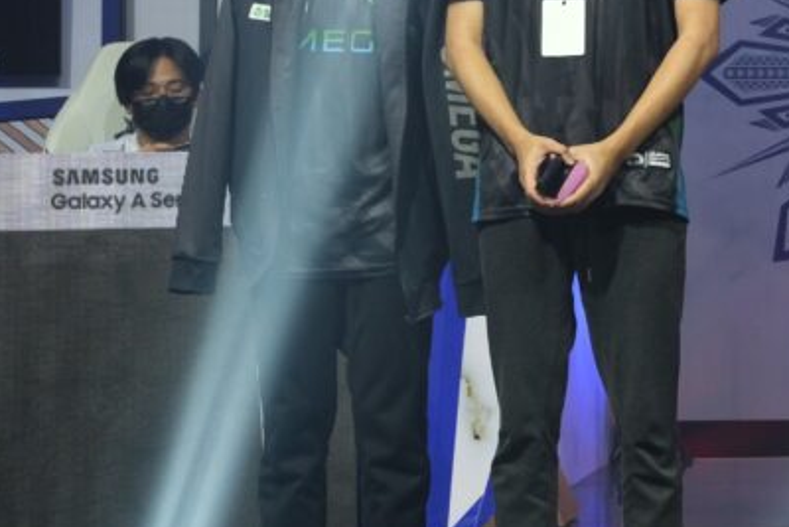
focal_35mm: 128
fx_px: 2806
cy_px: -3
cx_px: 1002
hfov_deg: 15.3
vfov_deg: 10.6
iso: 1250
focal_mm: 33
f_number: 6.4
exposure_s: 1/125
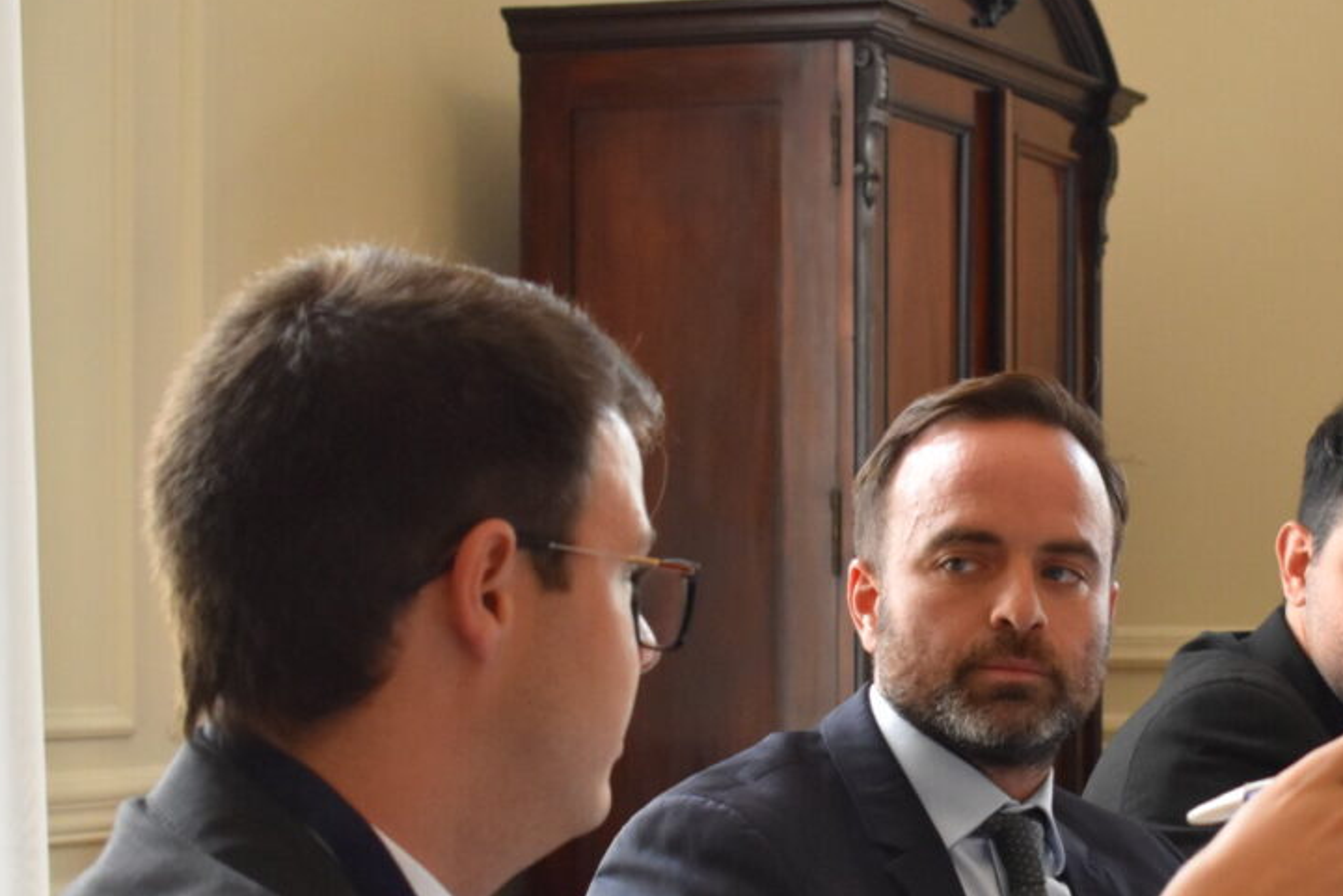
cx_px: 1216
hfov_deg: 20.2
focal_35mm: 99
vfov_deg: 13.8
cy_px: 689
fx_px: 3696
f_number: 4.2
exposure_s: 1/125
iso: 1100
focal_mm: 31
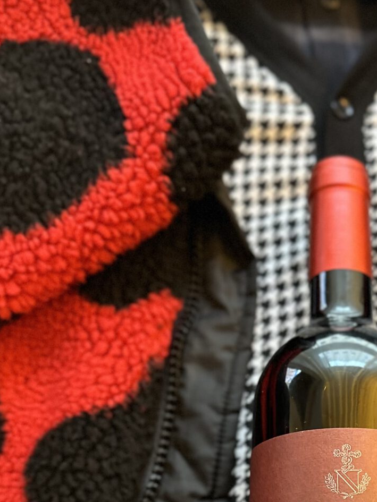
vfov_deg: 34.8
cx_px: 356
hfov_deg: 26.8
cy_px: 450
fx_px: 755
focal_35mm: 52
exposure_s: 1/33
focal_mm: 6.86
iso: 640
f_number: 1.78
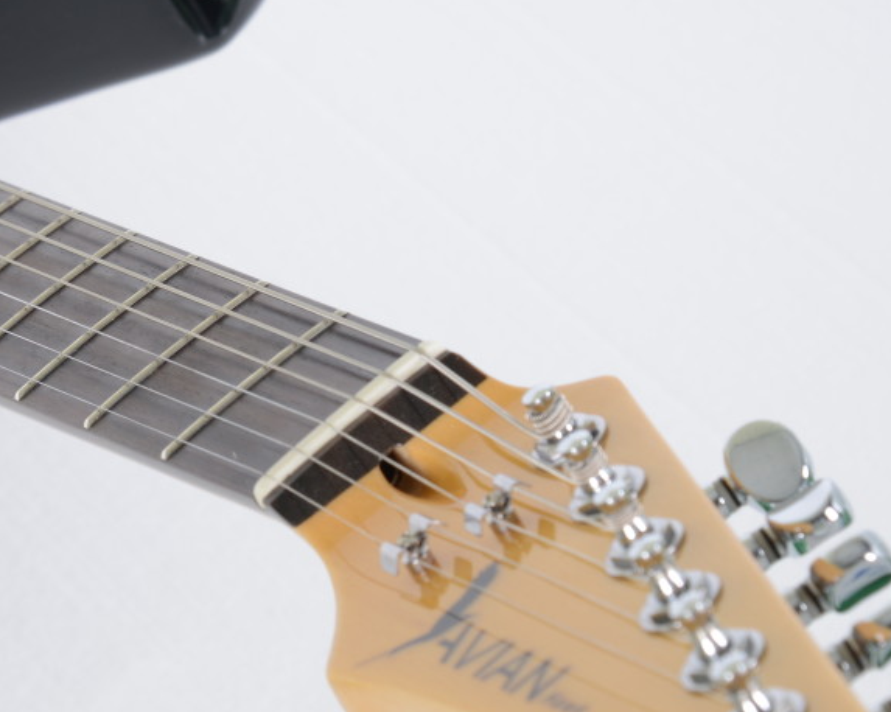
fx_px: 5509
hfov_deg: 9.2
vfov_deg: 7.4
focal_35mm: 209
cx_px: 70
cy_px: 248
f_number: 11
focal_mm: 85
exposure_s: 1/60
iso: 100
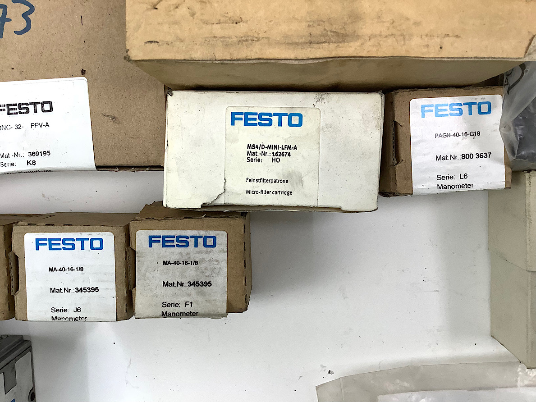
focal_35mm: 31
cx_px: 268
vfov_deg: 45.4
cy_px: 201
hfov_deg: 58.3
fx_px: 480
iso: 64
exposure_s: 1/100
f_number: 2.4
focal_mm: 3.3
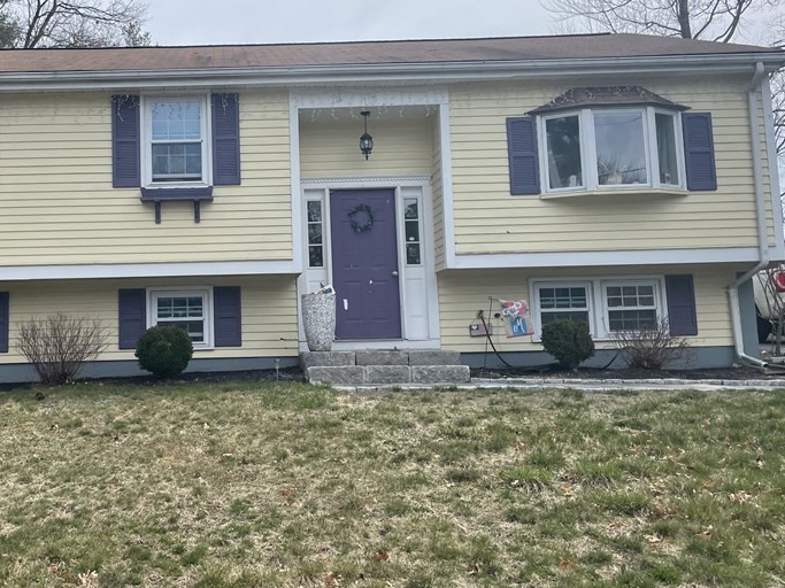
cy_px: 250
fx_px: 884
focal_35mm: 39
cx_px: 241
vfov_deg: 36.7
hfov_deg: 46.9
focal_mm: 4.2
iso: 32
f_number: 1.6
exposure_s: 1/3731
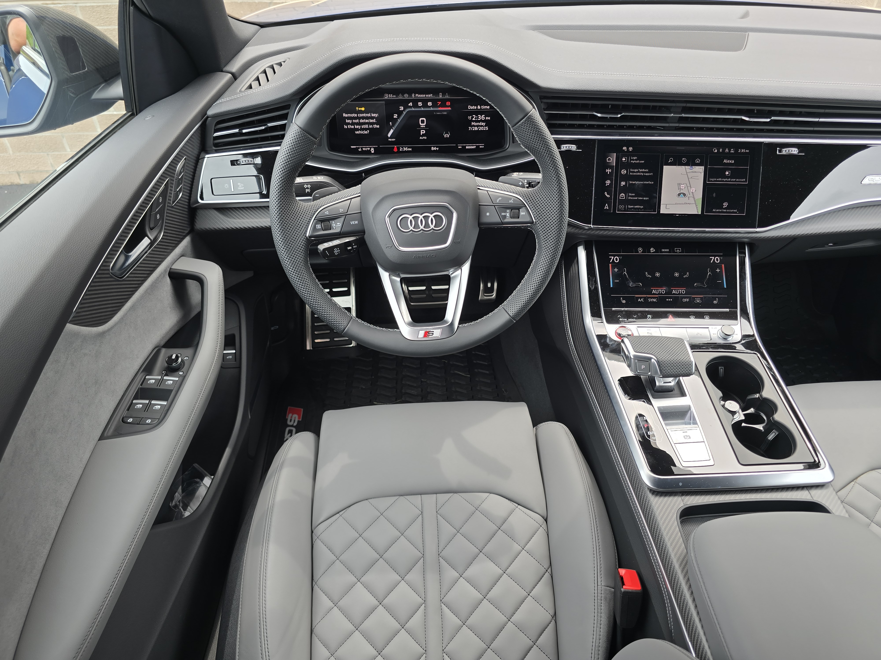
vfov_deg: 58.9
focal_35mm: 23
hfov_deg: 73.9
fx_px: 585
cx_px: 440
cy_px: 330
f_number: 1.7
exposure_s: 1/76.6
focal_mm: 6.3
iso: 16
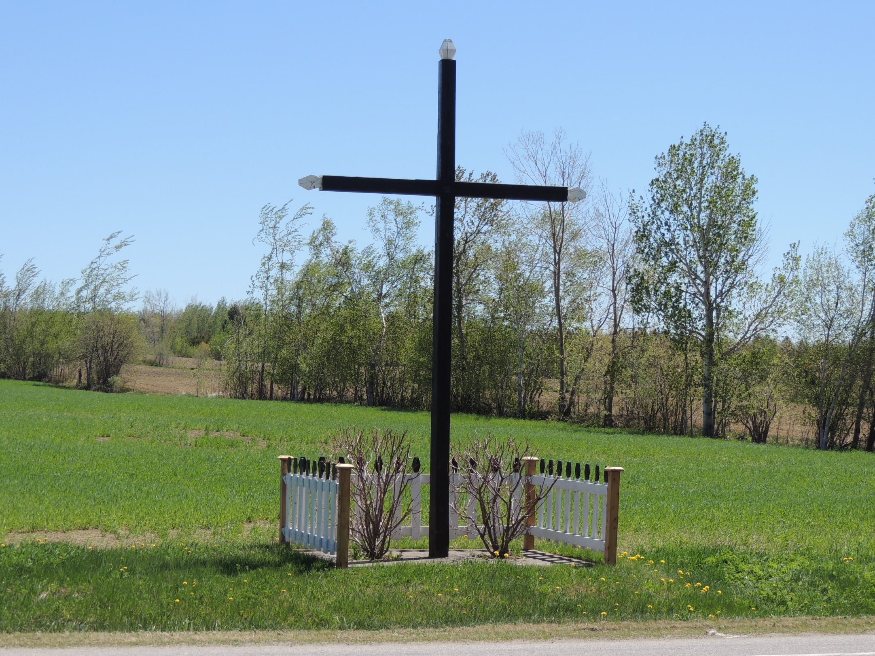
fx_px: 1769
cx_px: 438
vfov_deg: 21.0
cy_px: 328
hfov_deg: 27.8
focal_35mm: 70
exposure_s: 1/800
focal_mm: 12.4
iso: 100
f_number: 3.9
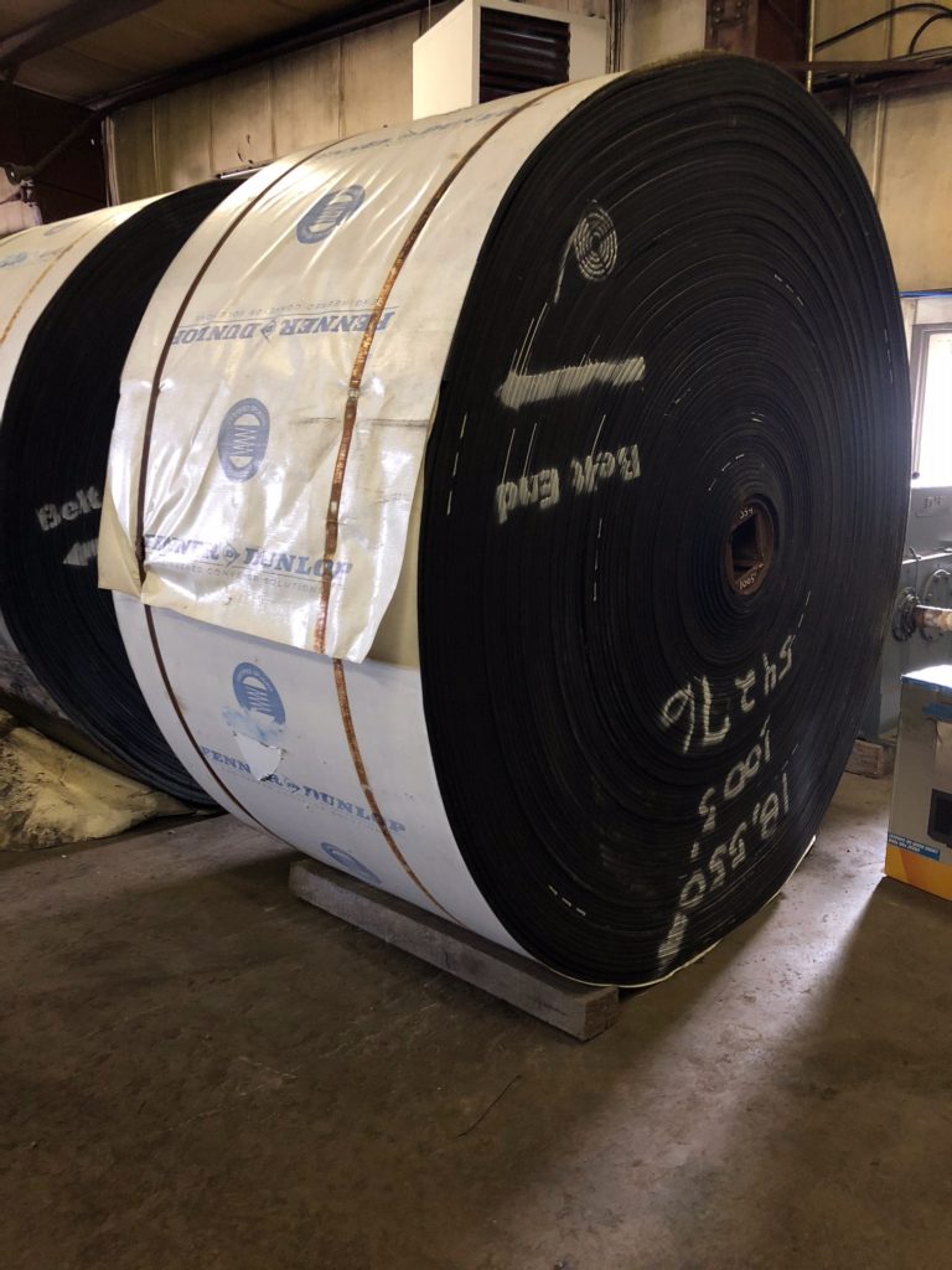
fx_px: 1027
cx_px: 476
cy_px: 635
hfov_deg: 49.7
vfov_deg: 63.4
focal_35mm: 28
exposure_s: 1/4
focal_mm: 4
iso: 100
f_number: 1.8
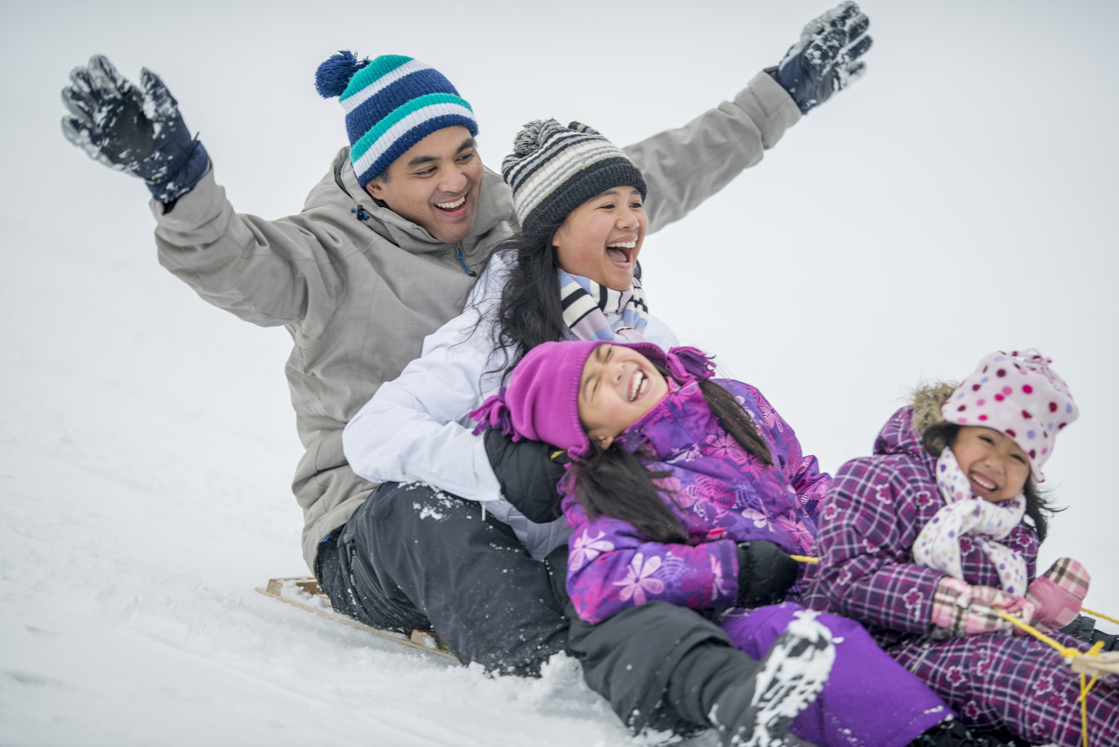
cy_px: 374
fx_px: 6218
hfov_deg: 10.3
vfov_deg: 6.9
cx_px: 560
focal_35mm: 200
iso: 100
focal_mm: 200
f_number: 2
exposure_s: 1/640
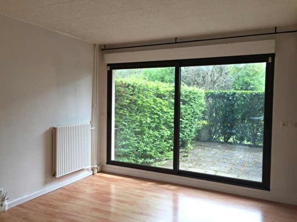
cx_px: 148
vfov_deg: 48.2
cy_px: 111
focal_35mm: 29
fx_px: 249
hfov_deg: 61.7
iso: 32
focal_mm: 4.15
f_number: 2.2
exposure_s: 1/129
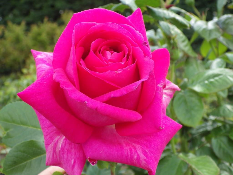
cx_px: 116
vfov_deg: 24.8
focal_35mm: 59
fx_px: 397
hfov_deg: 32.7
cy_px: 88
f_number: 4
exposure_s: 1/100
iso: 100
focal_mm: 10.7
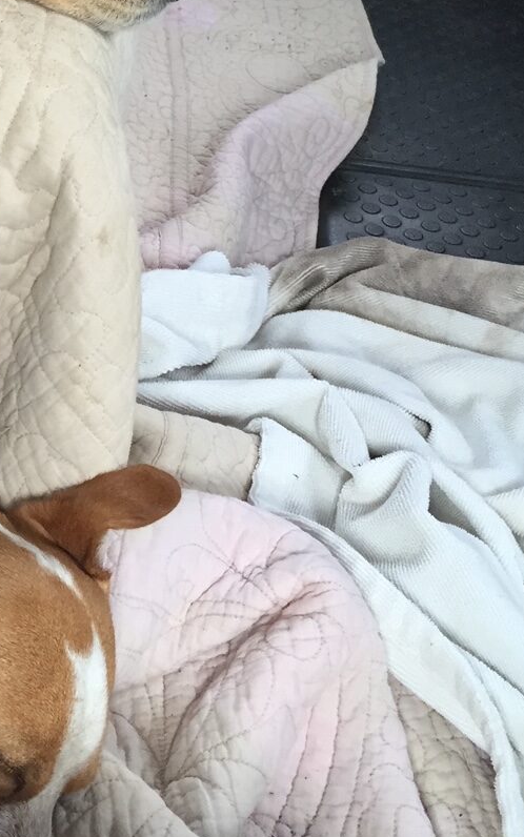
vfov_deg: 32.0
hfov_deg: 19.8
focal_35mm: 63
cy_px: 228
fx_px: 1438
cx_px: -45
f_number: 2.2
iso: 40
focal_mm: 4.15
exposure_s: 1/30
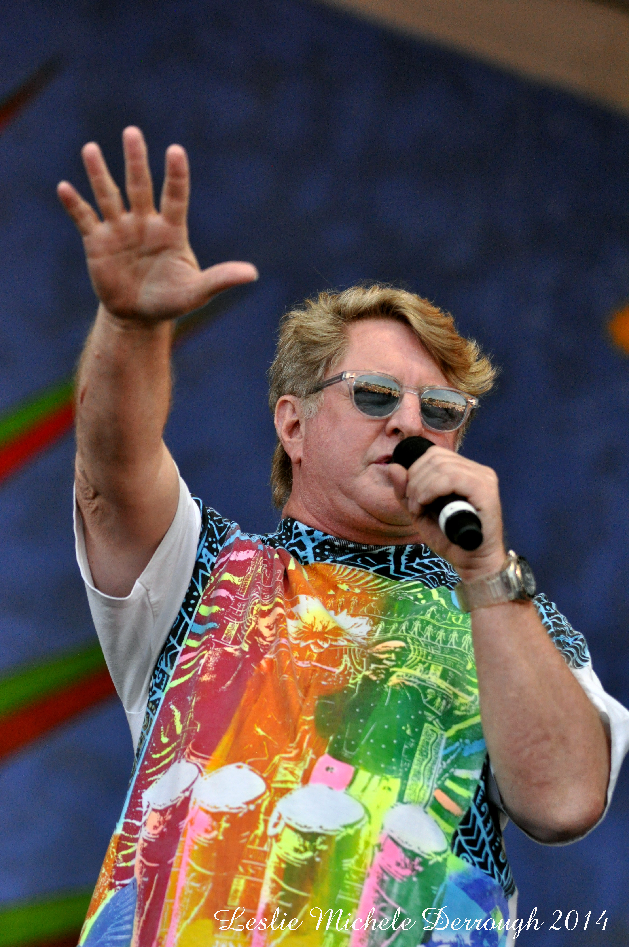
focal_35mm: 168
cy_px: 474
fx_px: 4414
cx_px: 314
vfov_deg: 12.2
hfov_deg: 8.2
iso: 1250
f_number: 2.8
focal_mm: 112
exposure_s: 1/4000
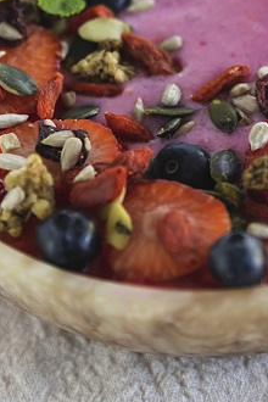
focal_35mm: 186
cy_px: 21
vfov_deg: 11.0
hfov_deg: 7.4
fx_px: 2077
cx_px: 244
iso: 400
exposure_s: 1/160
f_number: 2.8
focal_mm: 62
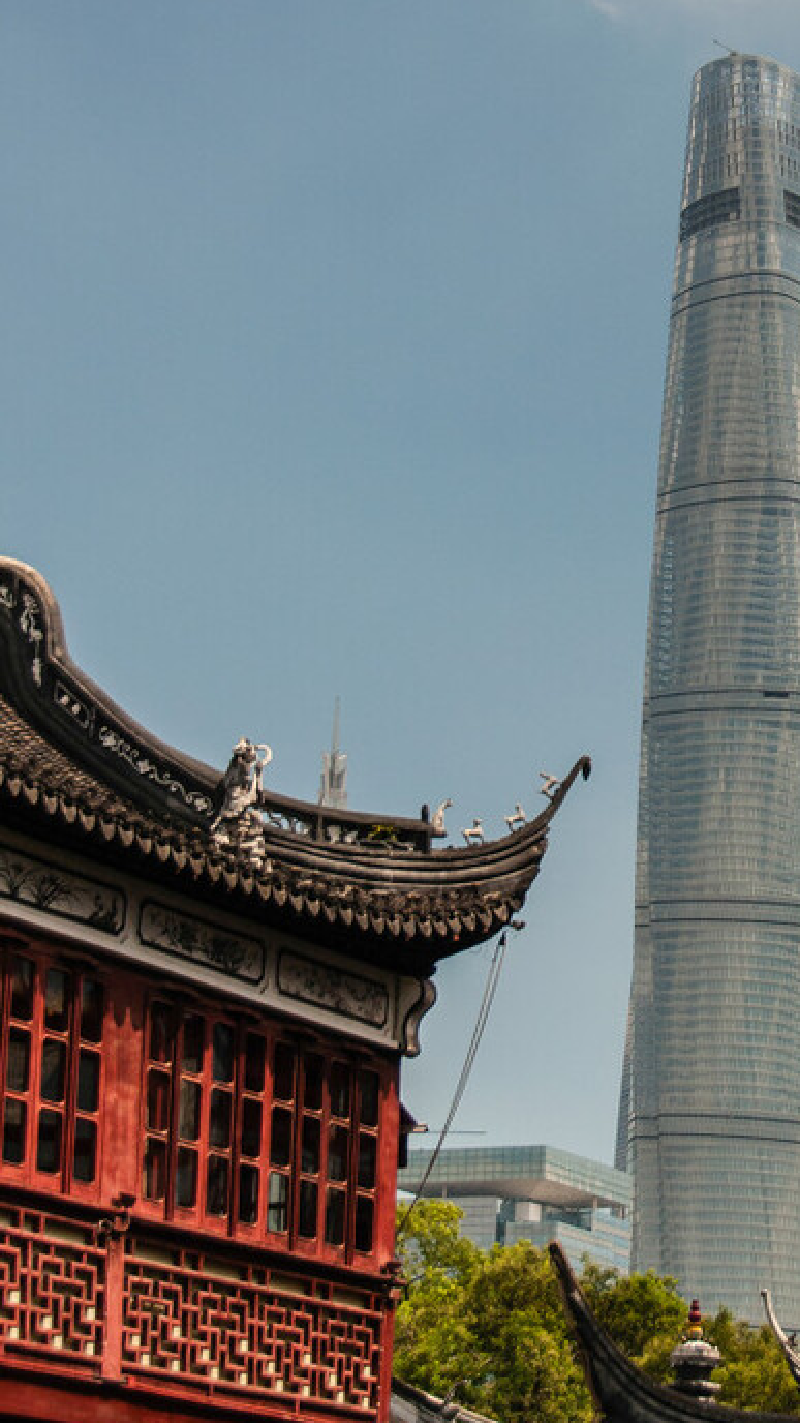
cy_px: 577
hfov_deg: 10.5
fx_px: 4337
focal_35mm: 115
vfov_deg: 18.6
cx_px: 742
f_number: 5.6
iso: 400
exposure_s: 1/1000
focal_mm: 42
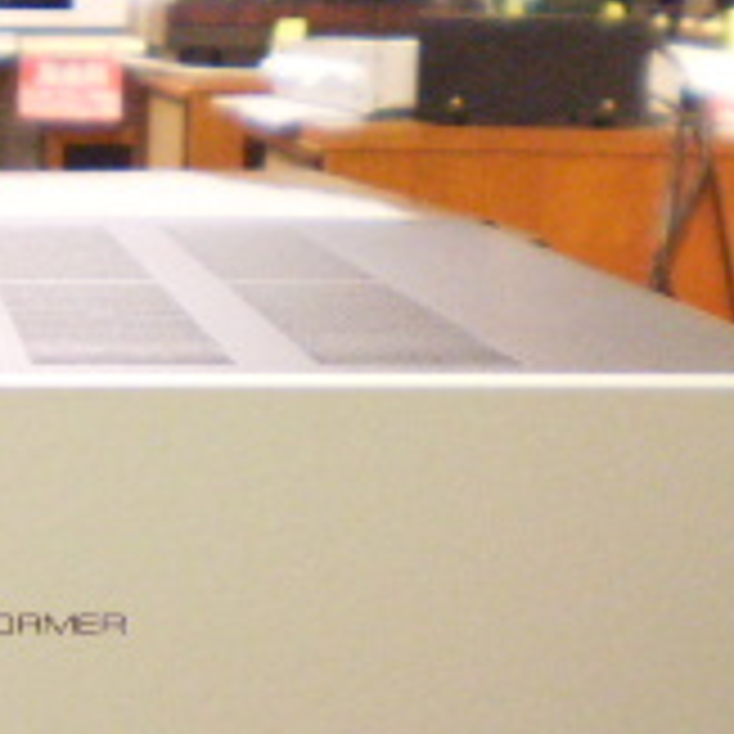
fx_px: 2999
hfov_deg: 13.6
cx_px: -149
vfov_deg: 13.8
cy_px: 698
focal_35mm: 125
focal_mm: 6.3
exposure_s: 1/25
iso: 400
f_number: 3.1
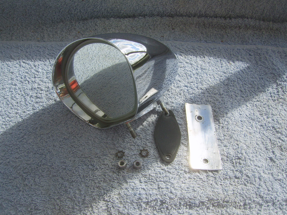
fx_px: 315
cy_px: 108
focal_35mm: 38
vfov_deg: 37.7
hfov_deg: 49.0
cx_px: 144
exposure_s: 1/250
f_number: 6.4
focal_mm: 7.8
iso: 50
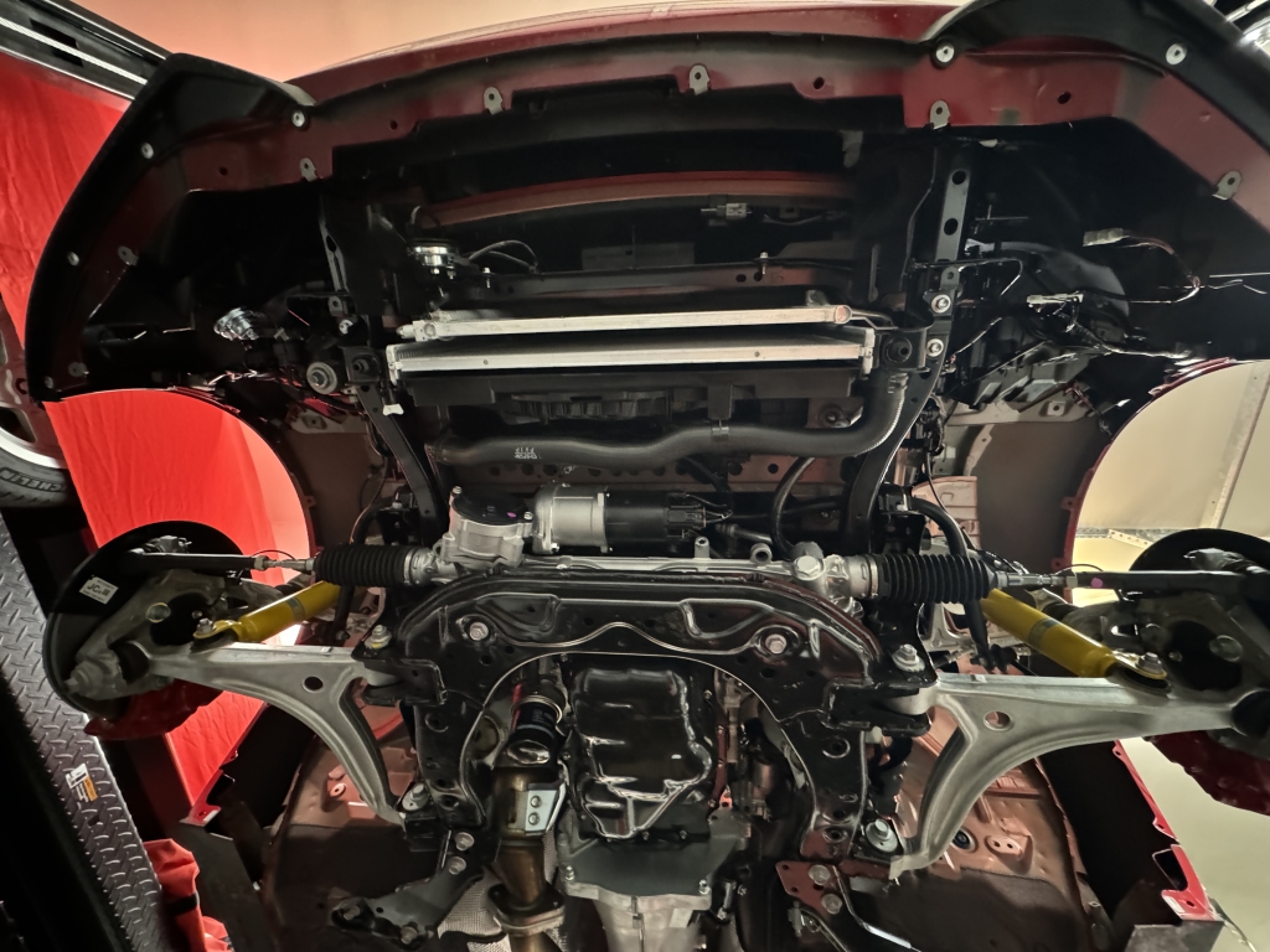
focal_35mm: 14
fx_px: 514
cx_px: 635
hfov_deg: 102.1
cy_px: 476
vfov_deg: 85.7
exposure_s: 1/30
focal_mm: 2.22
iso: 1600
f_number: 2.2
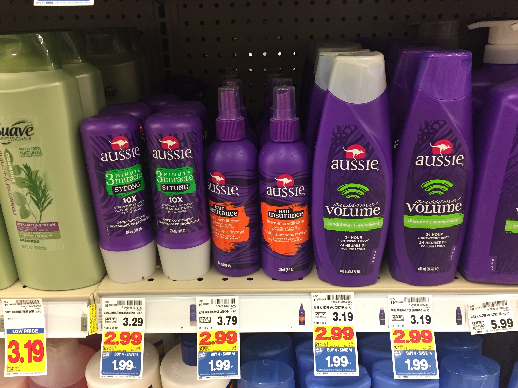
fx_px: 434
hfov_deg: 61.7
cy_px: 194
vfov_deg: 48.2
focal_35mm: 29
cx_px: 259
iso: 200
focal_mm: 4.15
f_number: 2.2
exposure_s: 1/33
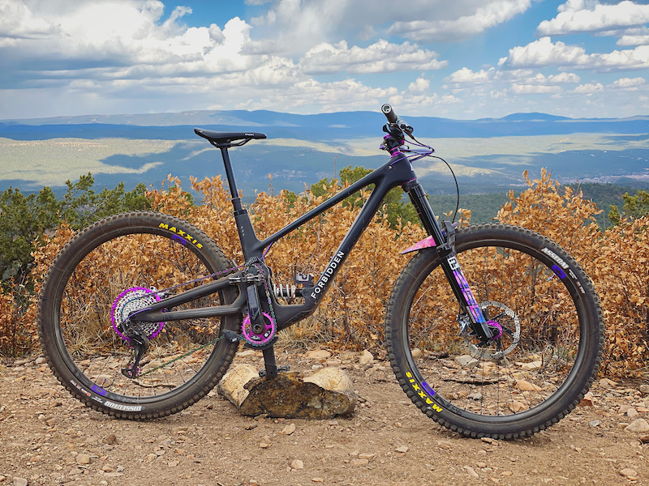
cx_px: 324
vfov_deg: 28.0
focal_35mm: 52
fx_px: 975
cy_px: 243
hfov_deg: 36.8
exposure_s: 1/221
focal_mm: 6
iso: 20
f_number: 2
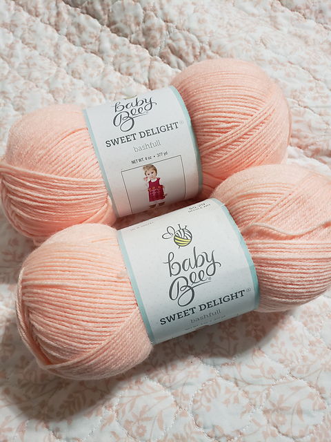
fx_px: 331
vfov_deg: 67.3
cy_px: 221
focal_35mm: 26
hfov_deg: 53.1
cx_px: 166
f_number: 2.4
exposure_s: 1/13
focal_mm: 4.3
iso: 250
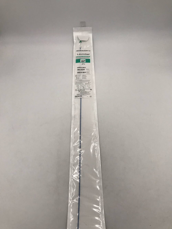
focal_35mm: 28
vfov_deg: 63.4
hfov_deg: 49.8
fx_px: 185
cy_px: 114
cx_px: 86
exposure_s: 1/120
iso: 40
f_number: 1.8
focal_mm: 3.99
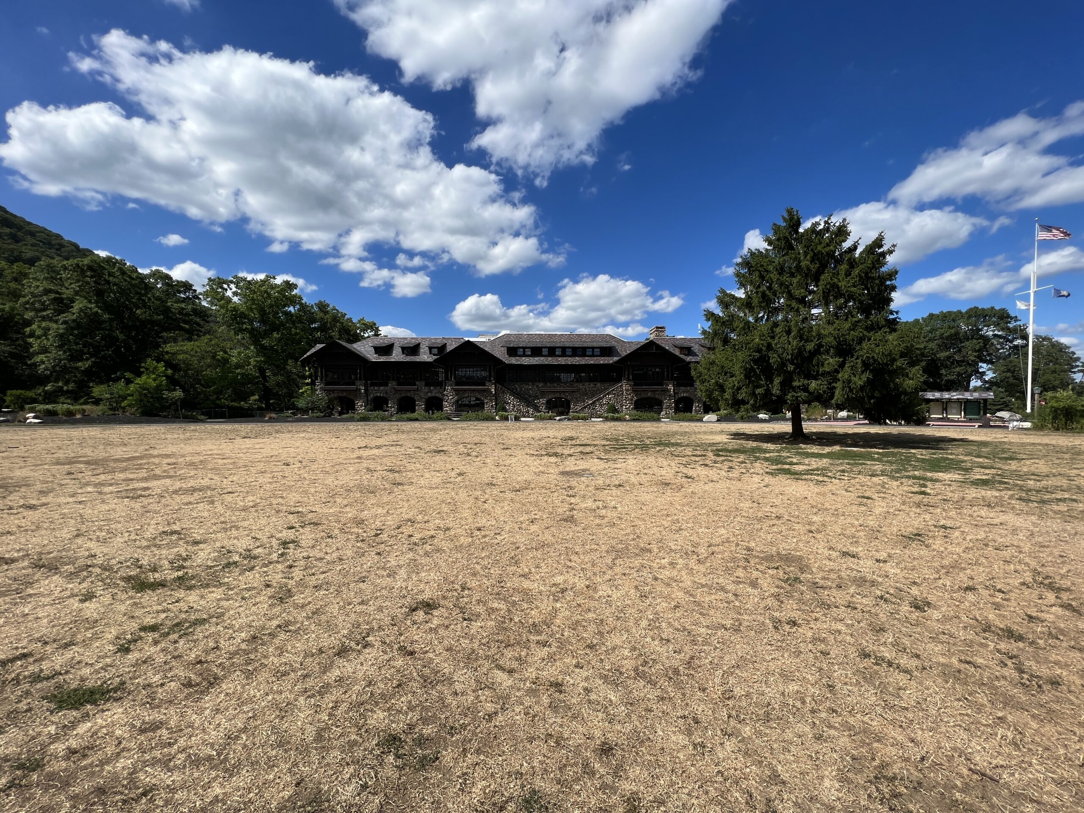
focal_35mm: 13
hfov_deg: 106.2
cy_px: 406
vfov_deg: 89.9
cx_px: 542
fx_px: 407
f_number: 1.8
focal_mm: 1.57
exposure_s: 1/1908
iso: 32
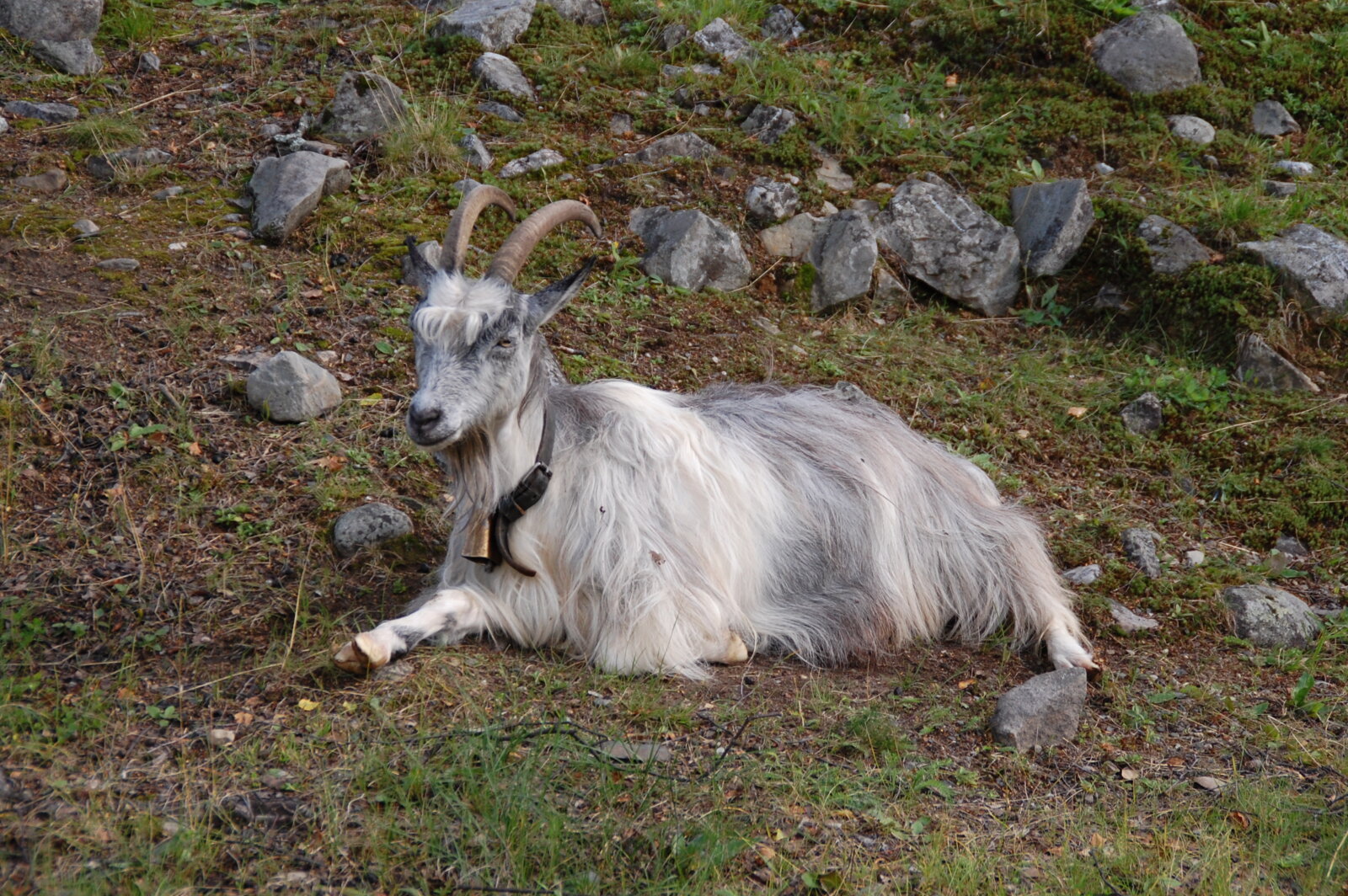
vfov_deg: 10.7
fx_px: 4770
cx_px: 674
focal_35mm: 128
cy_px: 448
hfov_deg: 16.1
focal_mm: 85
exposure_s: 1/400
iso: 400
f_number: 5.6
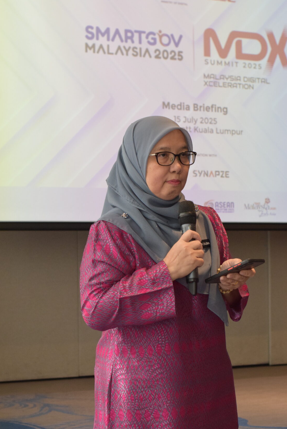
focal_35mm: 93
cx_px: 159
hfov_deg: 14.7
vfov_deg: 21.9
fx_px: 1110
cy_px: 205
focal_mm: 50
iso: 1600
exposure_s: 1/200
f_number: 5
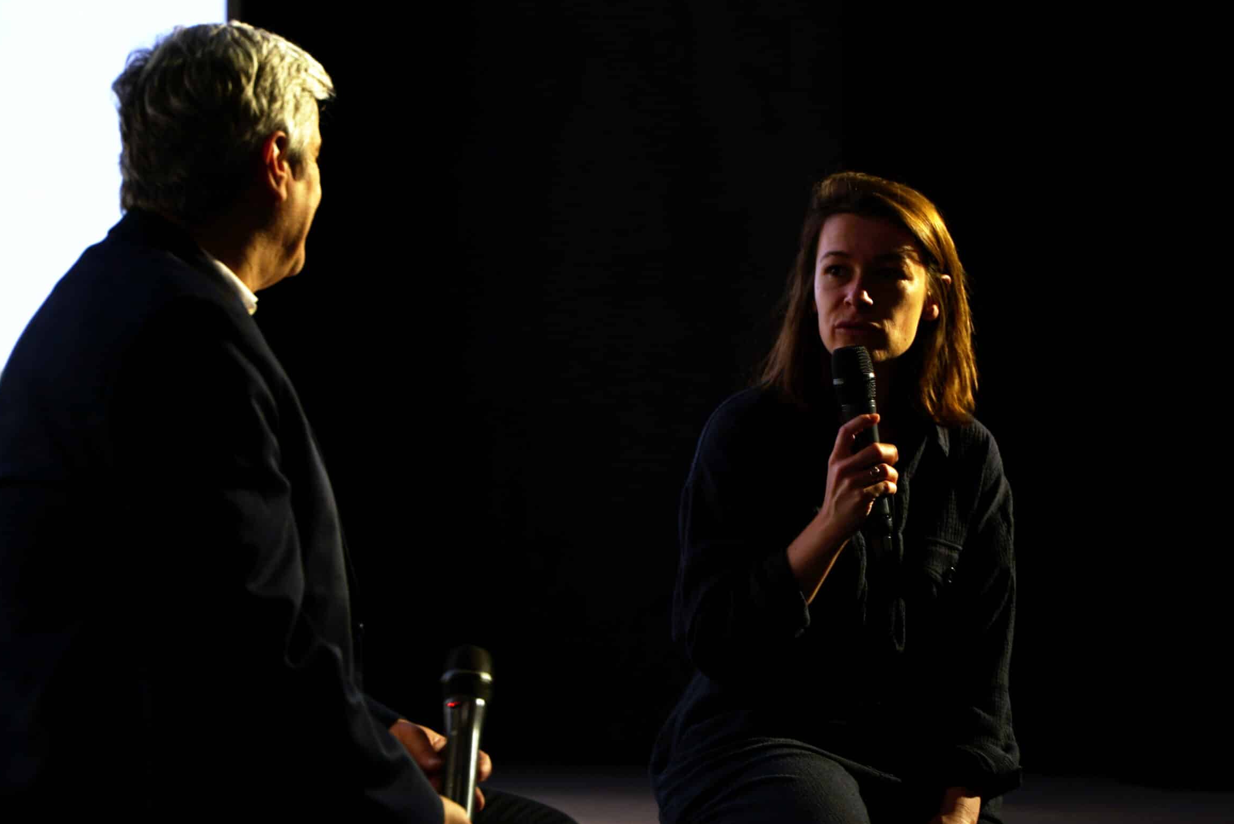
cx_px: 659
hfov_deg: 14.3
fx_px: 4904
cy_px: 421
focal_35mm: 143
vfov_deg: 9.6
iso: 200
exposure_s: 1/13
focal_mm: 115
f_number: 4
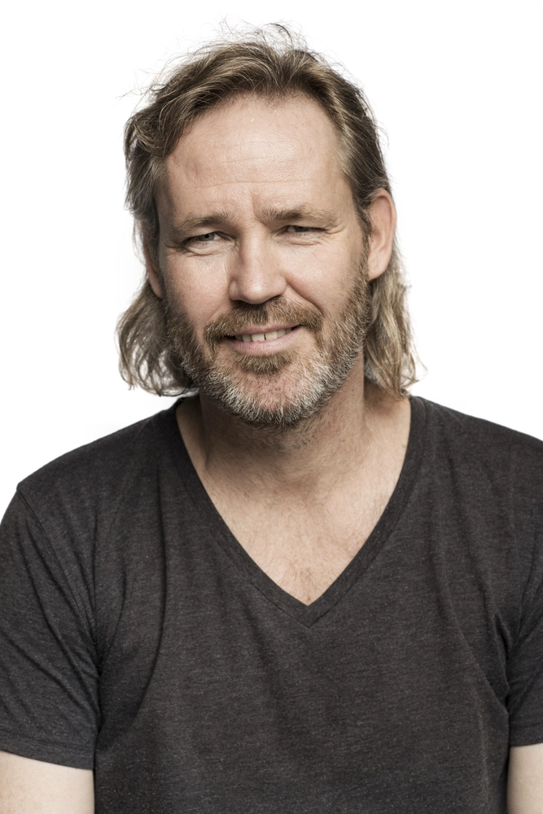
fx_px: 1922
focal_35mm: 85
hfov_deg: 16.1
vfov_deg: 23.9
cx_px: 272
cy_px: 407
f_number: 6.3
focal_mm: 85
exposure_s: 1/160
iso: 100
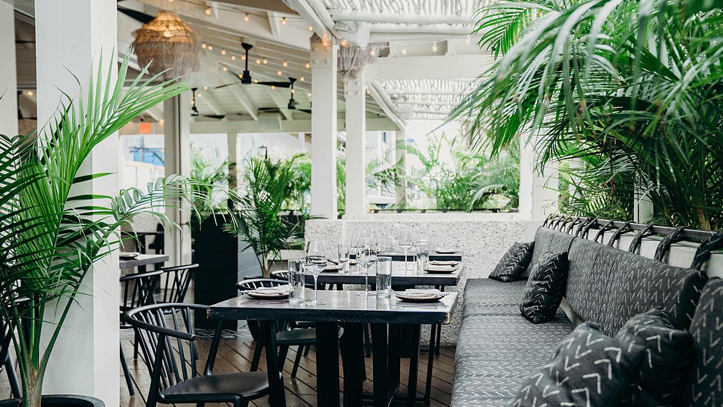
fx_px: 767
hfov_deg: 50.5
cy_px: 225
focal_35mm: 40
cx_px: 362
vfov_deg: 29.7
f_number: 3.5
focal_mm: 38
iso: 500
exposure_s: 1/125
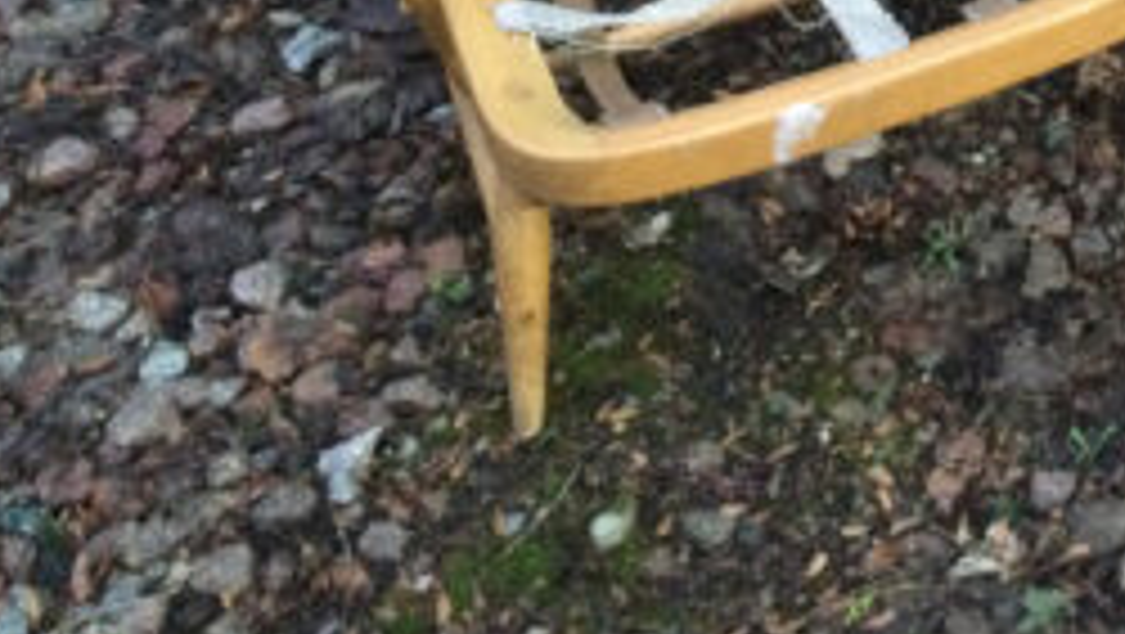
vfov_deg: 13.9
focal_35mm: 81
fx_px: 2418
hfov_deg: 24.2
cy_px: -360
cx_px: 1287
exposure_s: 1/17
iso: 320
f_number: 2.4
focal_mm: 3.3
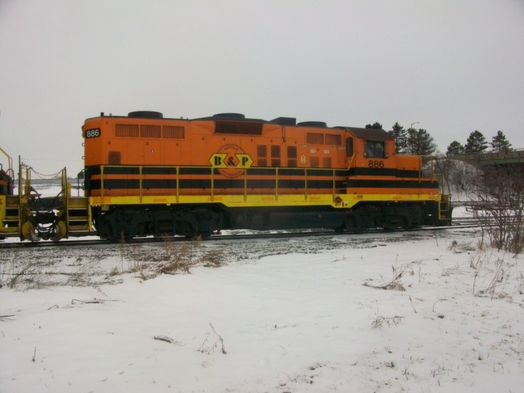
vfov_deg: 44.2
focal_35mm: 32
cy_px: 196
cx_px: 262
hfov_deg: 56.8
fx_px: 484
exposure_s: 1/400
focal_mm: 5.7
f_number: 5.5
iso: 64
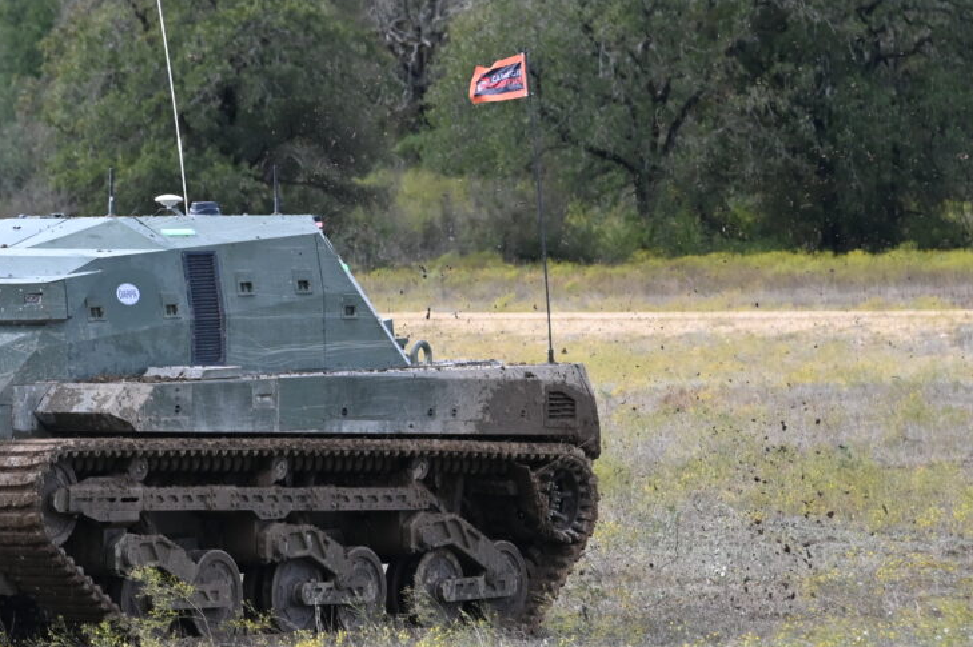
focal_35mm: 358
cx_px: 99
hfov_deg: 5.8
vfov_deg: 3.8
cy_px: 253
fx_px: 9669
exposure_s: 1/2500
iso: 1250
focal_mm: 170
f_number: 6.3
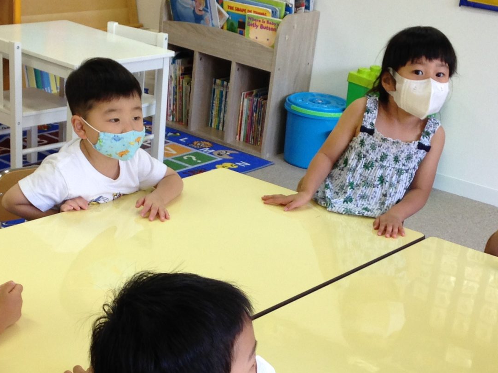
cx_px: 254
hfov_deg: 25.0
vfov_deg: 18.7
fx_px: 1122
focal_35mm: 78
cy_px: 299
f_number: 2.4
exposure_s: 1/40
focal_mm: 4.12
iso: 50
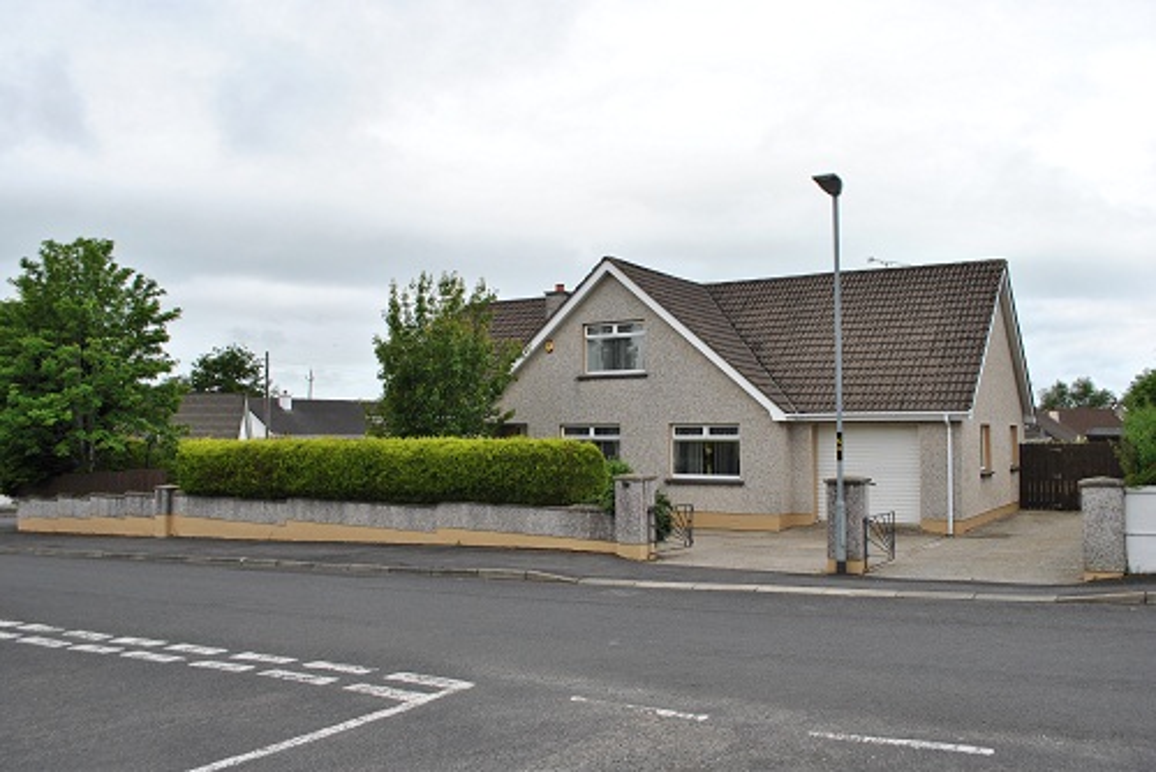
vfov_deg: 43.7
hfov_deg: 61.9
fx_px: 964
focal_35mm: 30
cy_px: 386
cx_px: 578
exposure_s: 1/200
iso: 100
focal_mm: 20
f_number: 7.1
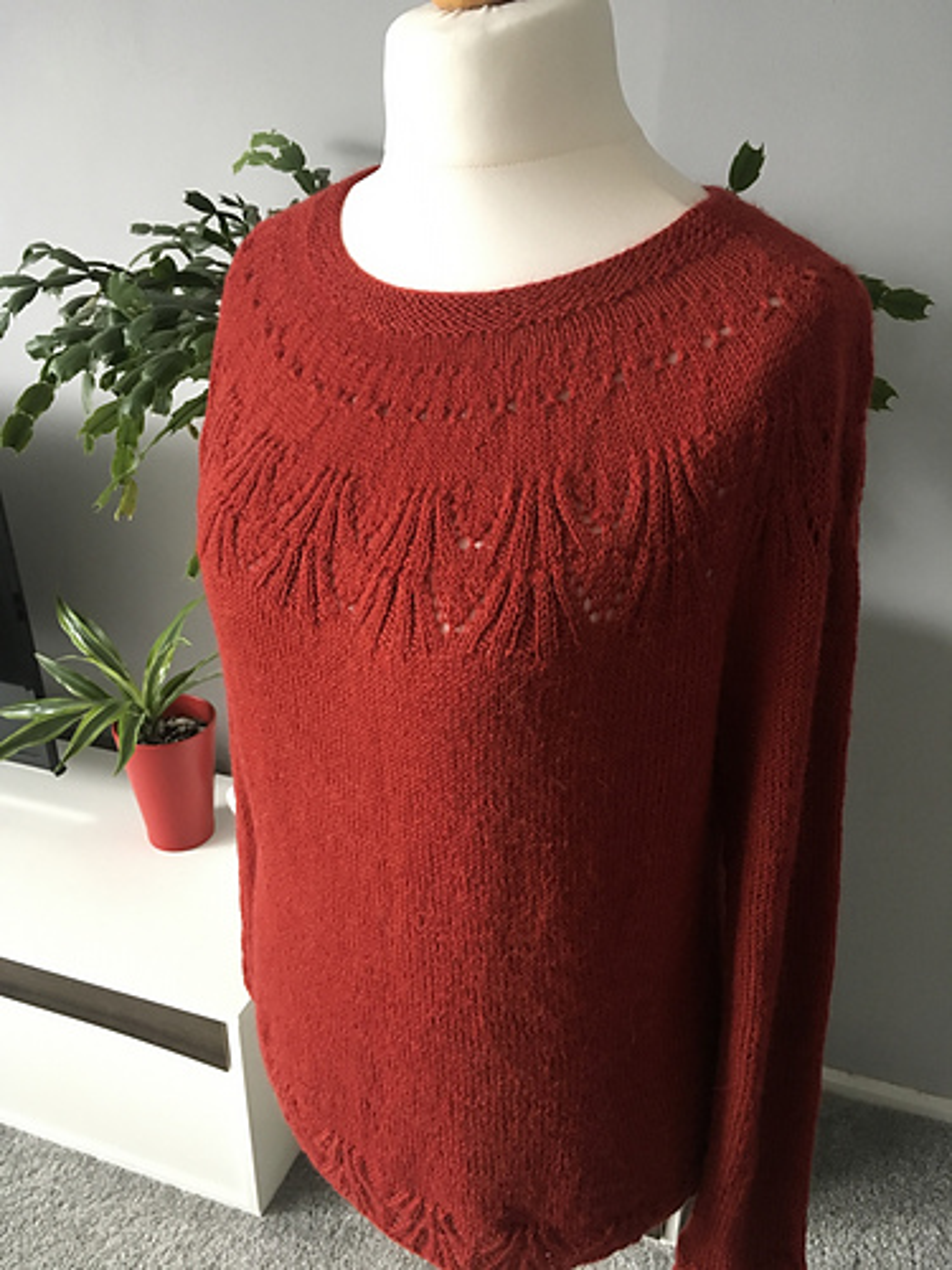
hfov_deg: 48.2
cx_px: 476
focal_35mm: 29
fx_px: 1063
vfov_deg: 61.7
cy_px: 635
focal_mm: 4.15
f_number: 2.2
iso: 200
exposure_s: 1/20
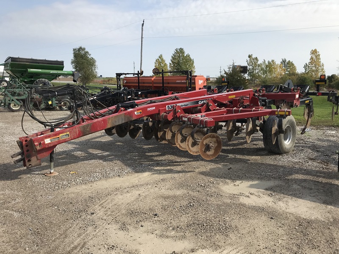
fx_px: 274
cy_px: 127
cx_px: 170
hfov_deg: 63.4
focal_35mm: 28
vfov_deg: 49.7
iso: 20
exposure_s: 1/2283
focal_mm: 3.99
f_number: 1.8
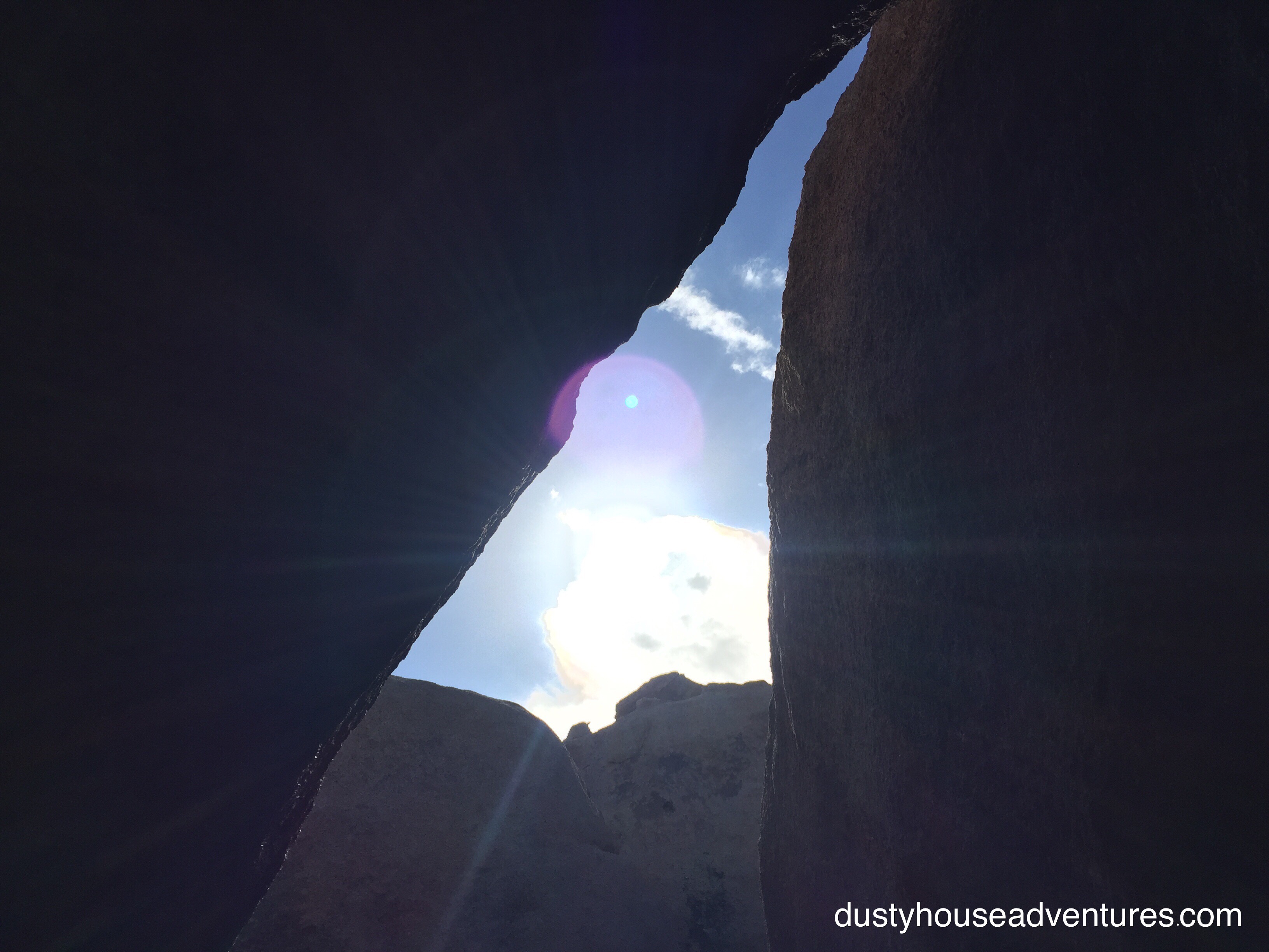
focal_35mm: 29
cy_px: 476
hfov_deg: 61.7
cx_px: 634
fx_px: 1063
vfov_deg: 48.2
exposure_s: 1/3597
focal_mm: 4.15
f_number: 2.2
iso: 32
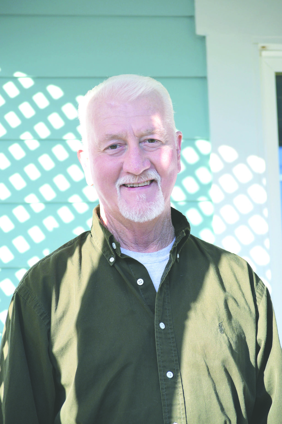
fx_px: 1448
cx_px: 141
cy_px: 212
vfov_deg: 16.7
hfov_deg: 11.1
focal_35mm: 123
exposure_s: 1/500
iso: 360
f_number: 5.6
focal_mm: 82
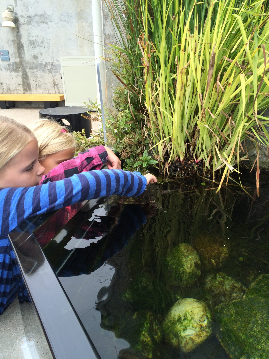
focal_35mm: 29
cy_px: 180
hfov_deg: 48.2
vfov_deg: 61.7
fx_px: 300
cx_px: 134
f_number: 2.2
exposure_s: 1/363
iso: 32
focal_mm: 4.15
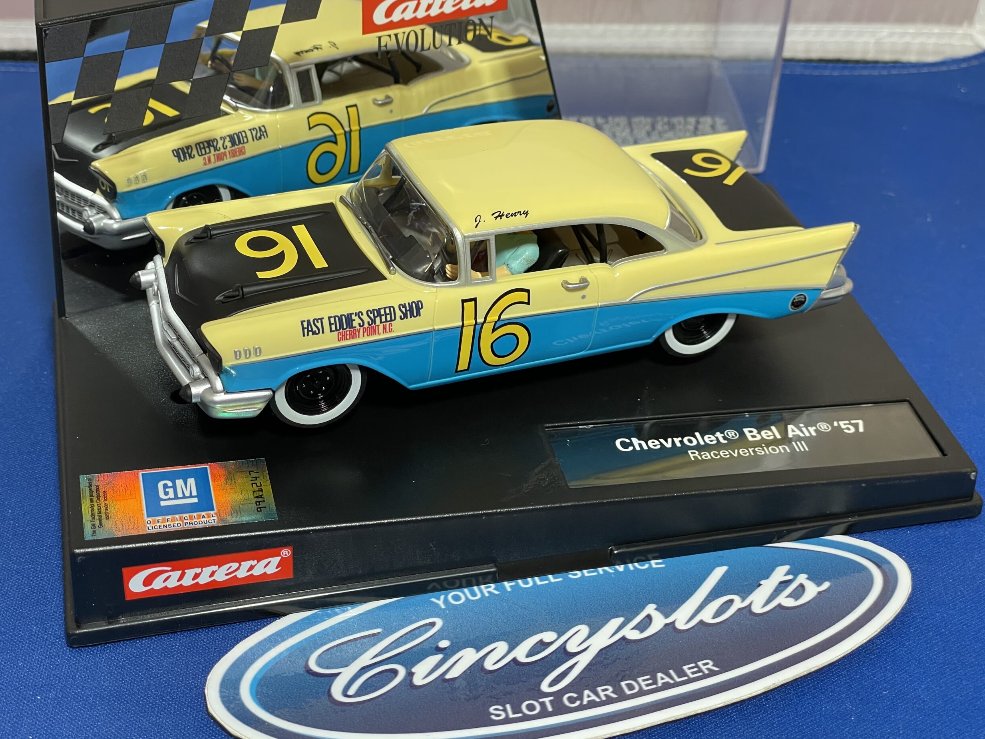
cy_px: 365
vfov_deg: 27.0
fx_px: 1537
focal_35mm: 54
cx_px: 484
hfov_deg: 35.5
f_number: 2
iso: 160
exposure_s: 1/60
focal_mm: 6
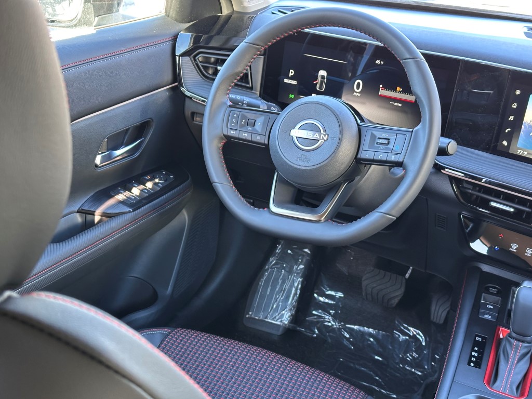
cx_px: 266
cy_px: 200
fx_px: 738
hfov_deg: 39.7
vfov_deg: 30.3
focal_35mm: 48
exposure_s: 1/60
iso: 160
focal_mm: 6.86
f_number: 1.78
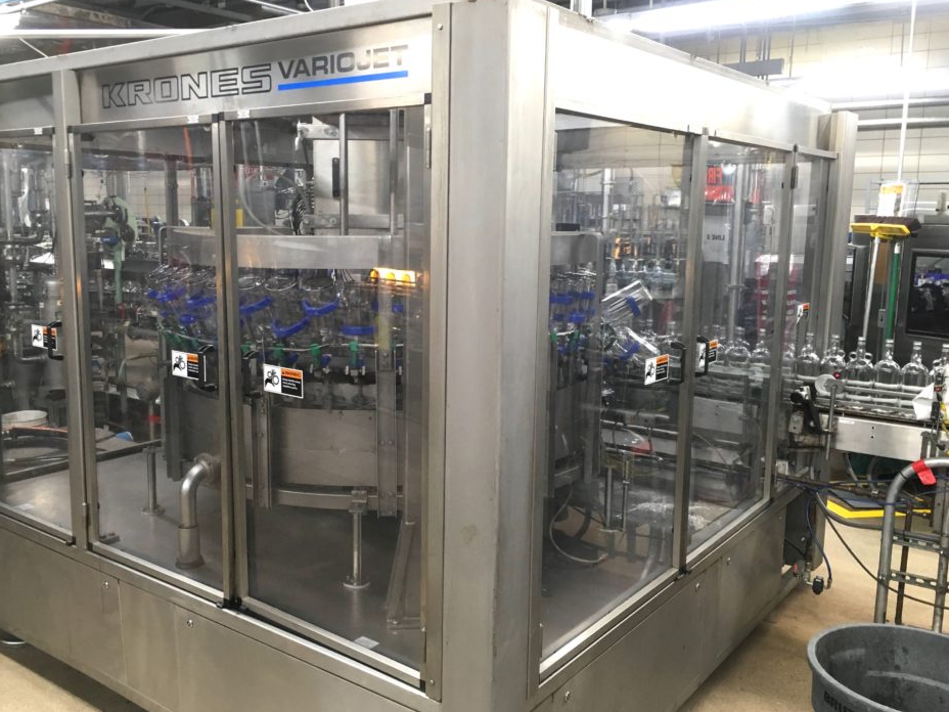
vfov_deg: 44.2
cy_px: 351
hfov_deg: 56.7
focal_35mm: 32
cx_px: 427
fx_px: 877
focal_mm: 4.15
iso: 100
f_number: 2.2
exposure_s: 1/30
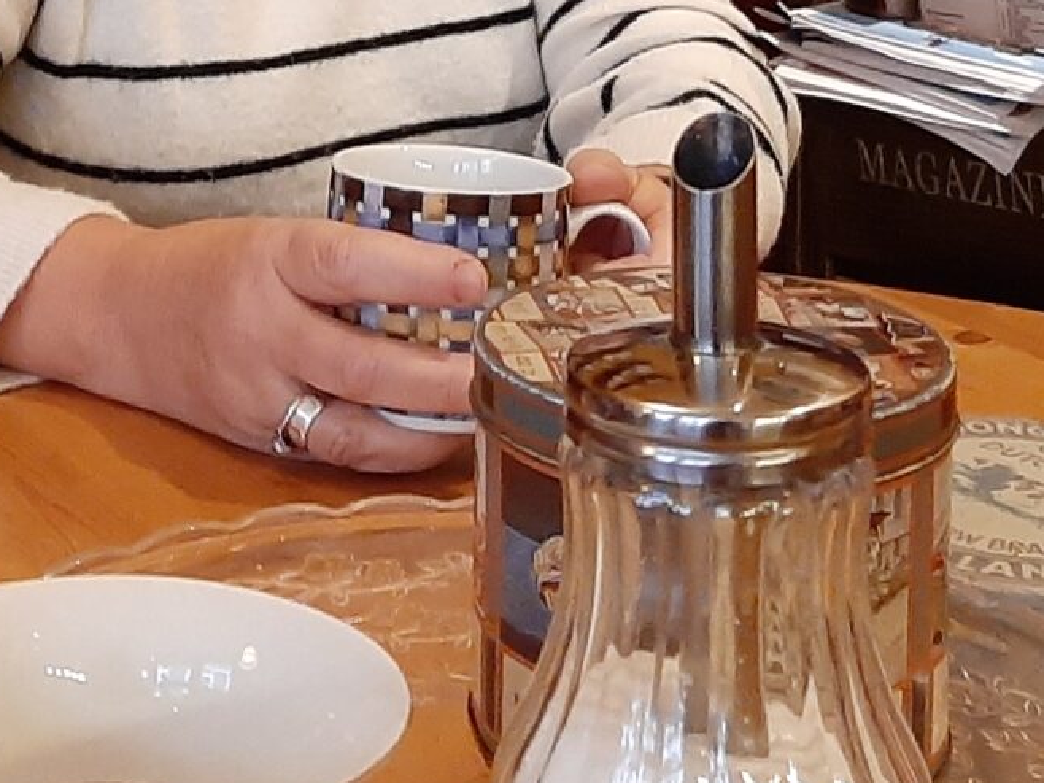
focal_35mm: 81
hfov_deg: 24.0
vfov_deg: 16.5
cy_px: -419
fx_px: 2443
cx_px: 361
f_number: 1.7
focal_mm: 3.93
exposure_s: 1/25
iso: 400
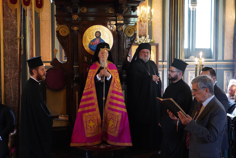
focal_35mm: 48
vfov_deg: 28.1
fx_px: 315
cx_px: 118
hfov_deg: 41.1
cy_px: 79
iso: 10000
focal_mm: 48
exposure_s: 1/125
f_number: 6.3
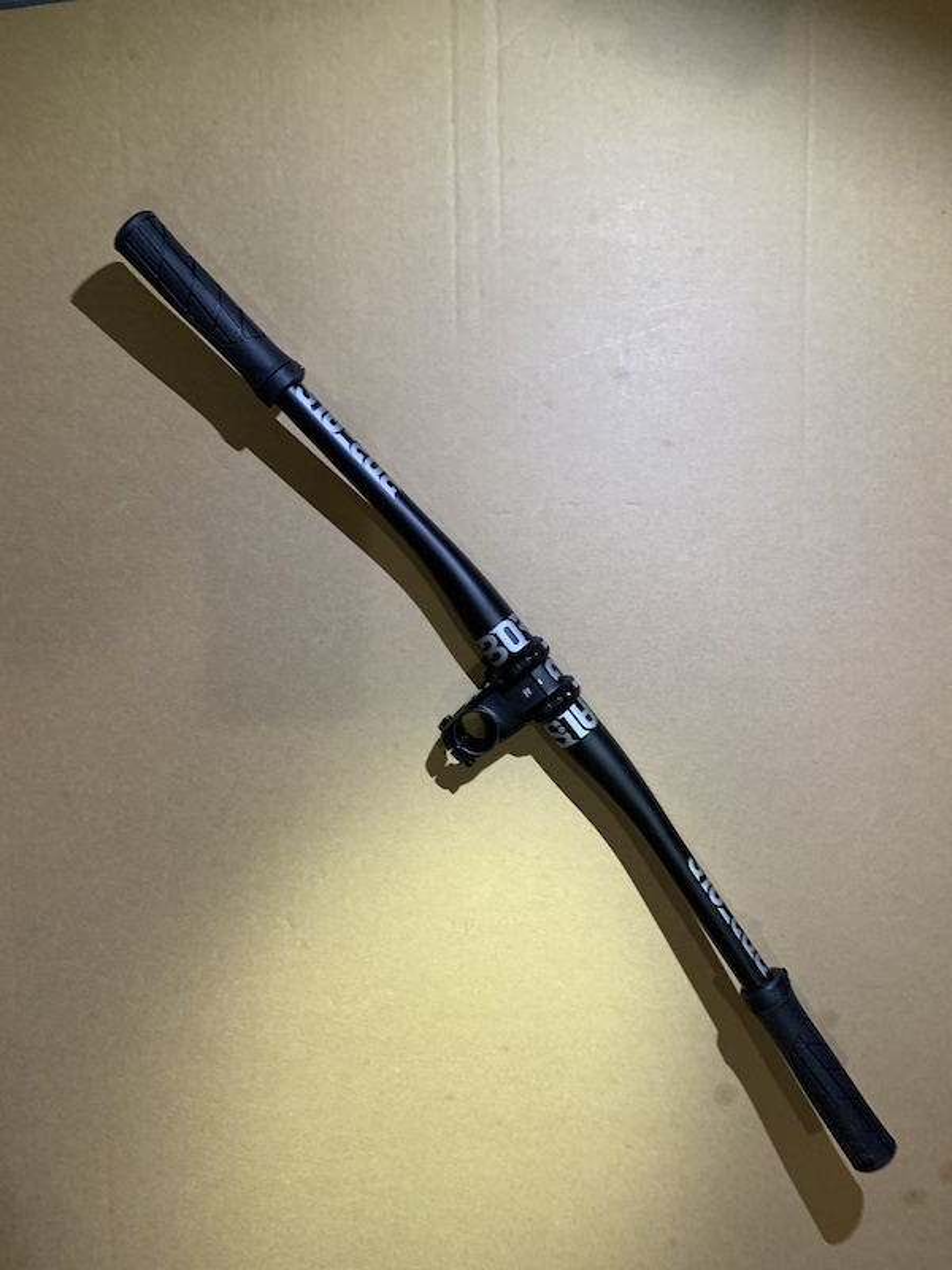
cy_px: 635
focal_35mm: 26
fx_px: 953
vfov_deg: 67.3
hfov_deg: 53.1
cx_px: 476
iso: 125
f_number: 1.8
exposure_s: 1/60
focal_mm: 4.25
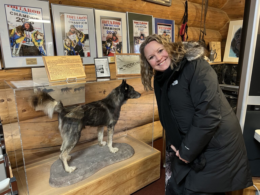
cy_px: 98
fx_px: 195
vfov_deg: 53.1
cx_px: 130
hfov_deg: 67.3
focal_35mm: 26
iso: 400
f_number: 1.5
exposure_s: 1/60
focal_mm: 5.7
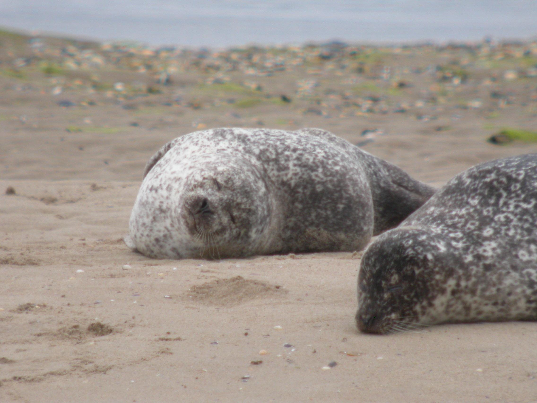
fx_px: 2358
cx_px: 268
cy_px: 202
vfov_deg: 9.8
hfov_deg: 13.0
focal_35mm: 152
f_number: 5
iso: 100
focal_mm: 31.5
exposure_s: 1/77.6
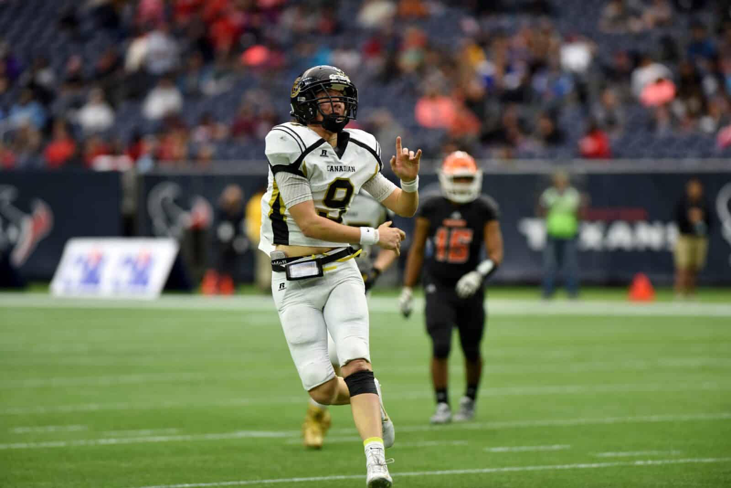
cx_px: 366
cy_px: 244
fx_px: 6094
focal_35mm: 300
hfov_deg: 6.9
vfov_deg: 4.6
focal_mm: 300
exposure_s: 1/1000
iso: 640
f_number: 3.2
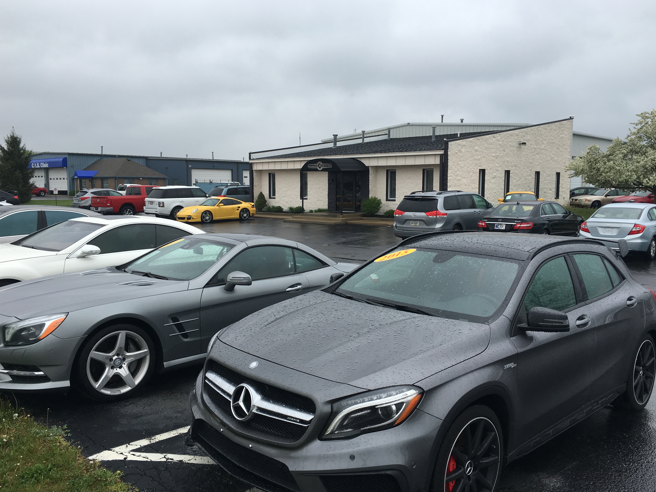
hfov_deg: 60.0
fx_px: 568
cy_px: 242
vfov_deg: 46.8
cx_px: 326
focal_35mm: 30
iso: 25
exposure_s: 1/630
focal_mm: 4.15
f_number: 2.2
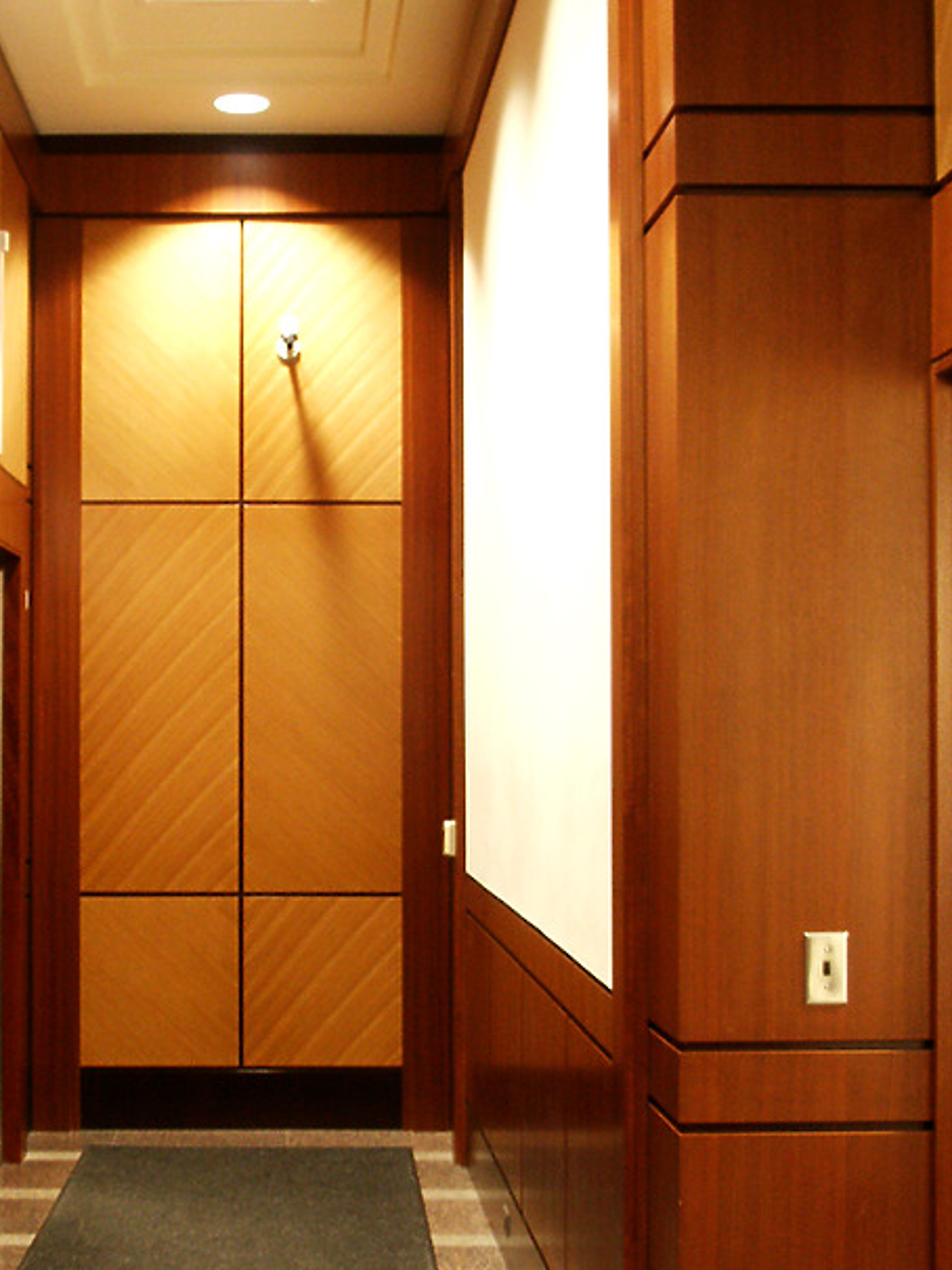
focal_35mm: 58
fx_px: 2126
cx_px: 274
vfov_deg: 33.2
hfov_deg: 25.0
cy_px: 686
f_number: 3
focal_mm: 8.22
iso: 200
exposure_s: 1/4
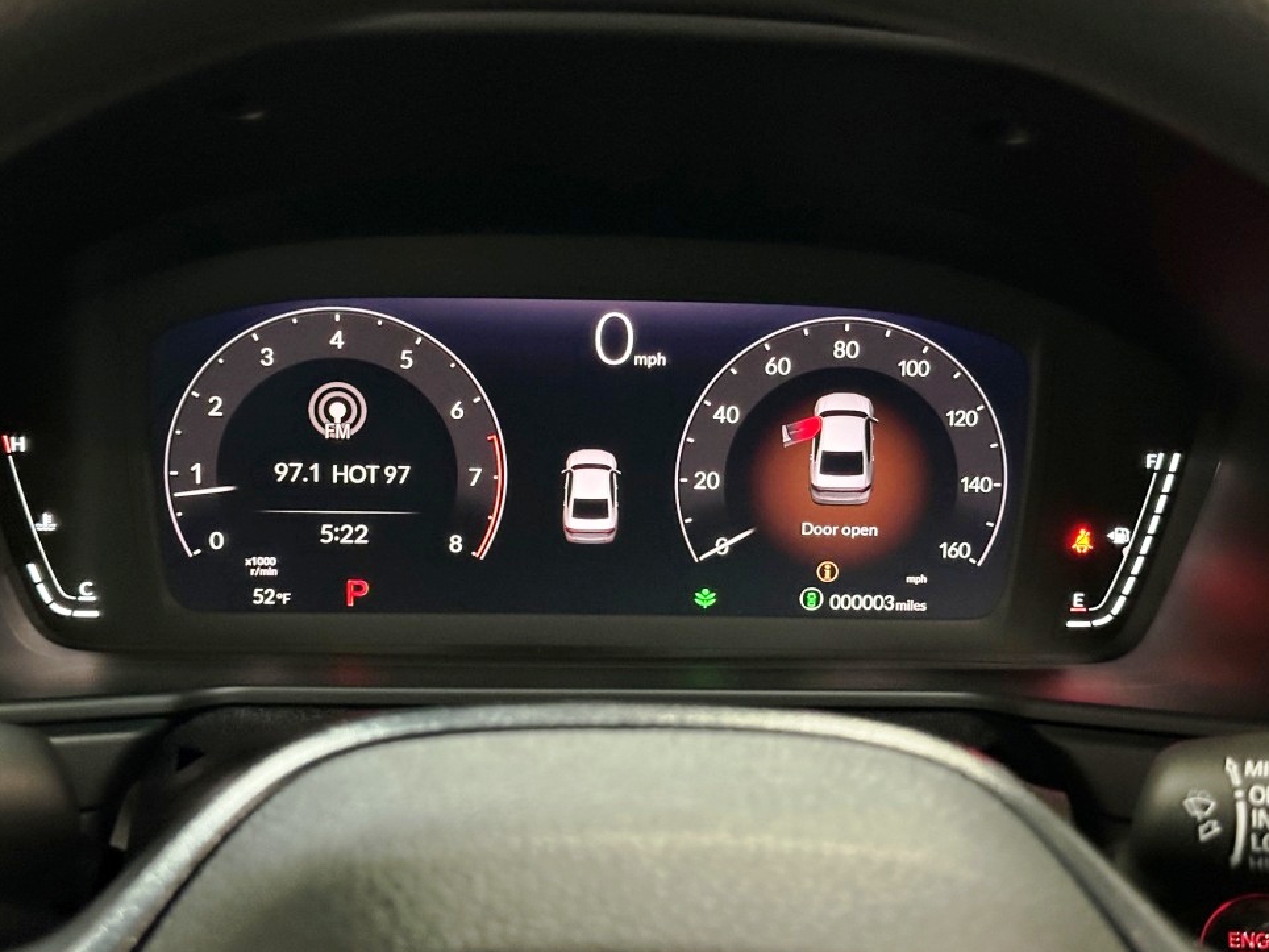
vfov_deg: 28.6
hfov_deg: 37.5
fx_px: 1870
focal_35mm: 51
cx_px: 633
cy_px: 460
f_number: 1.78
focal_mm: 6.86
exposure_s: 1/24
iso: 640
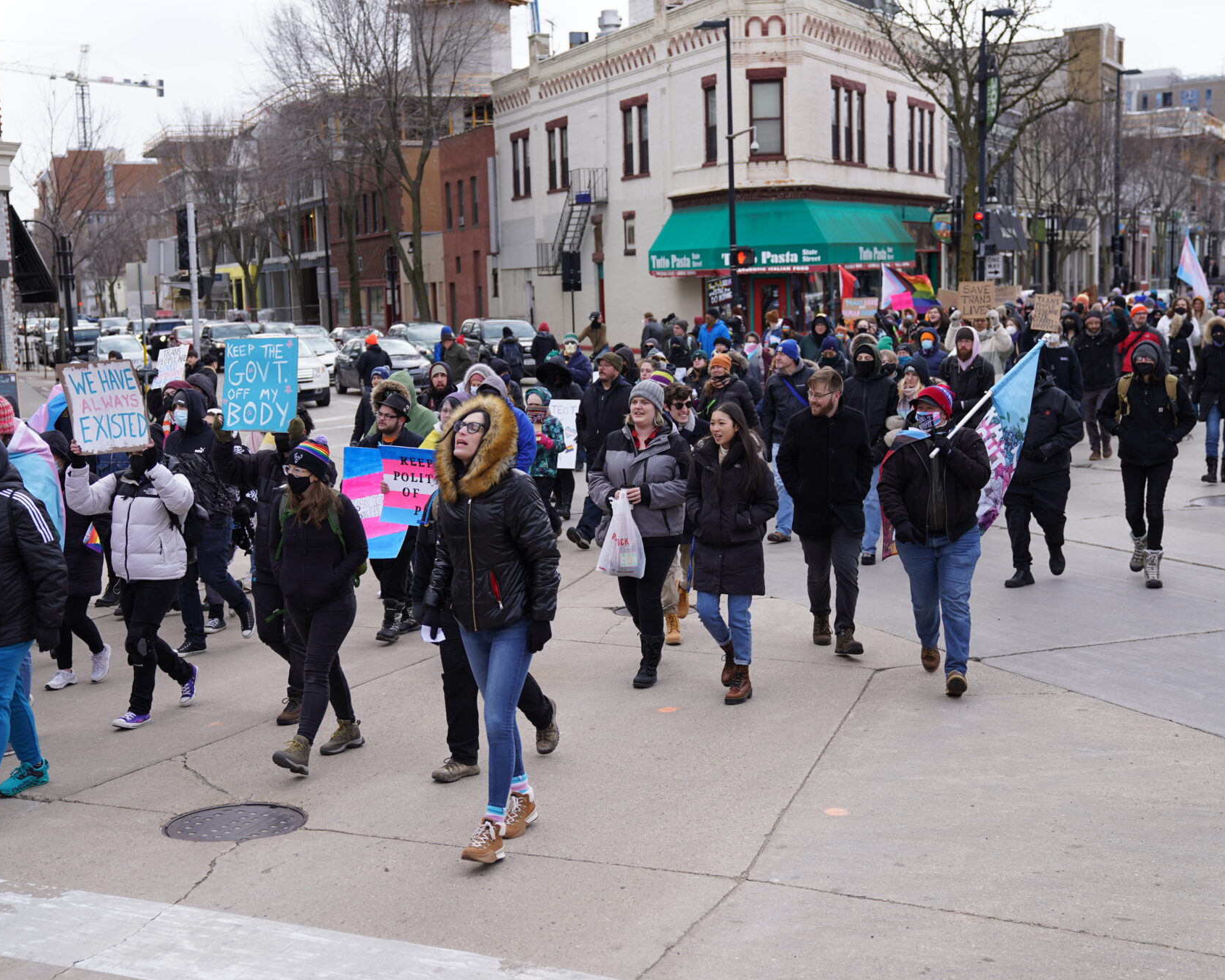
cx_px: 548
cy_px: 489
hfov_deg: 37.3
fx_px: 1813
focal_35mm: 50
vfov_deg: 30.3
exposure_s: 1/640
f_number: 2.8
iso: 100
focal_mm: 44
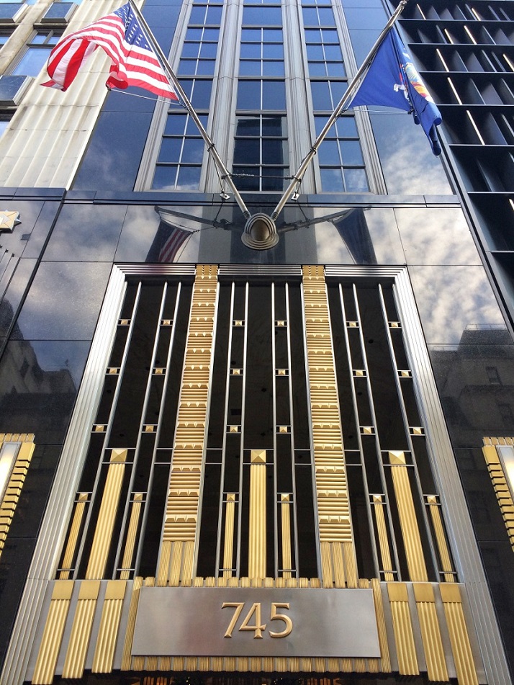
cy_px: 342
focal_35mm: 29
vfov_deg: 61.6
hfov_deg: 48.3
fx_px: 574
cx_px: 257
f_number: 2.2
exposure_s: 1/120
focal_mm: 4.15
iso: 40
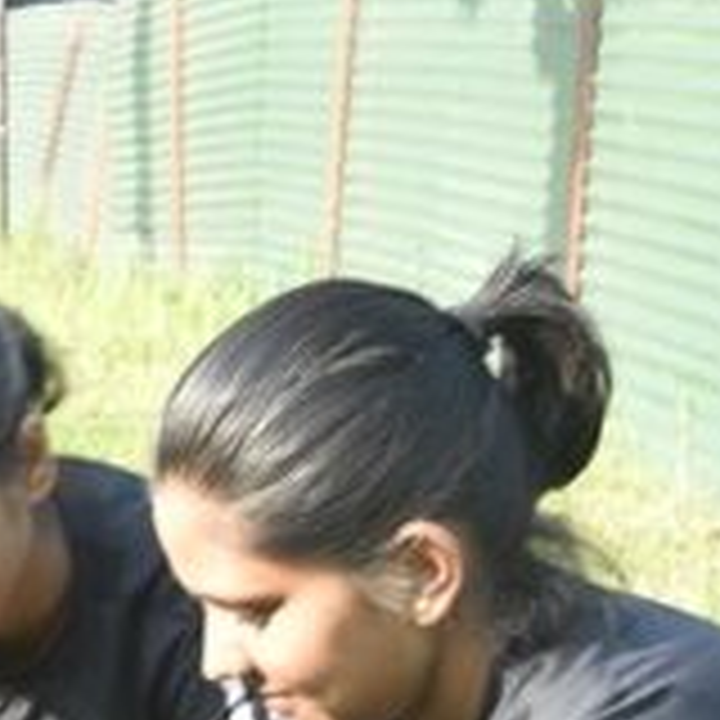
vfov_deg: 8.6
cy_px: 331
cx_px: -261
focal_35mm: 204
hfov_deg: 8.4
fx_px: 4794
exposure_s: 1/50
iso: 100
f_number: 6.3
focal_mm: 25
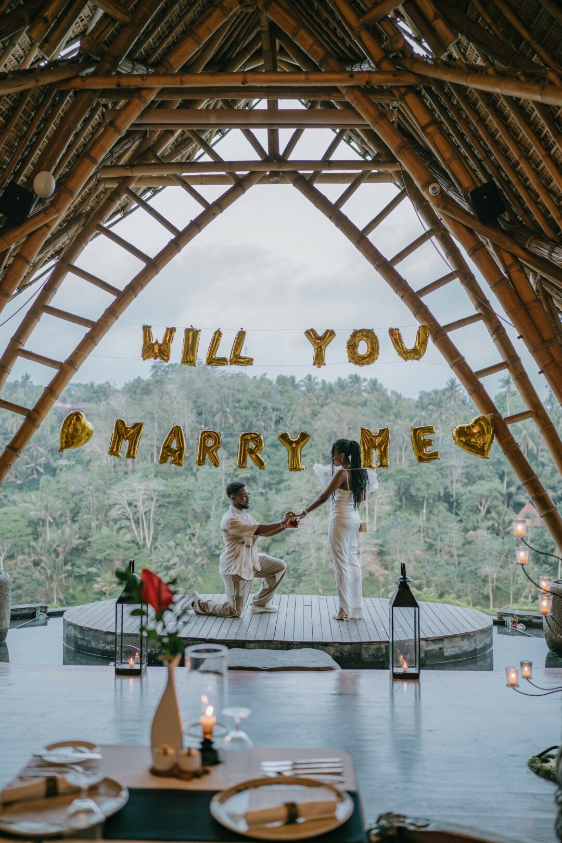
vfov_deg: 54.4
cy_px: 422
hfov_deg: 37.9
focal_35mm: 35
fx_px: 820
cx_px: 281
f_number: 1.6
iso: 400
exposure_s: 1/200
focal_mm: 35
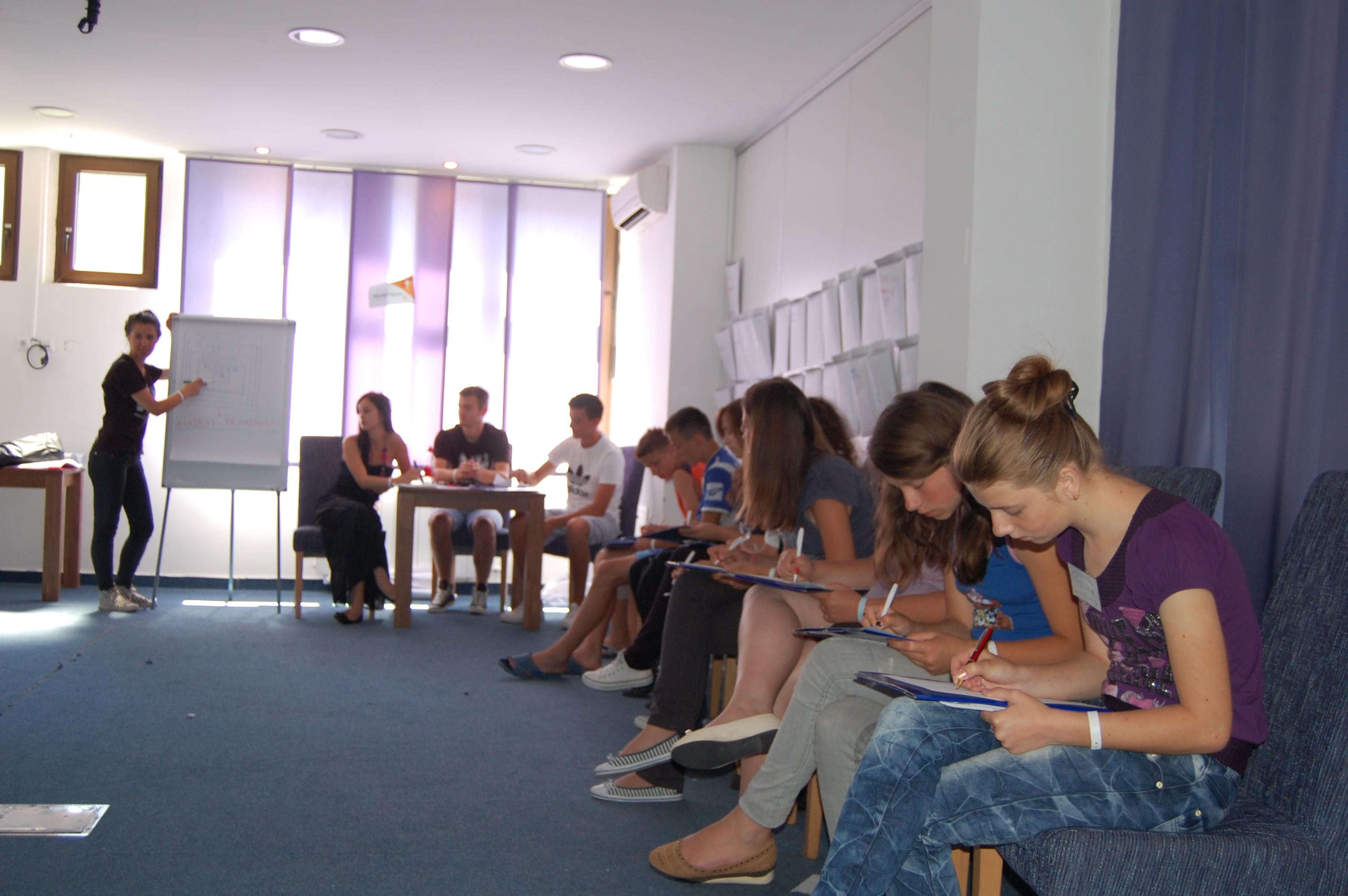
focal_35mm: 36
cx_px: 674
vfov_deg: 36.8
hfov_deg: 53.2
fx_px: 1347
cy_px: 448
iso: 400
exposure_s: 1/60
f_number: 4
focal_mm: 24
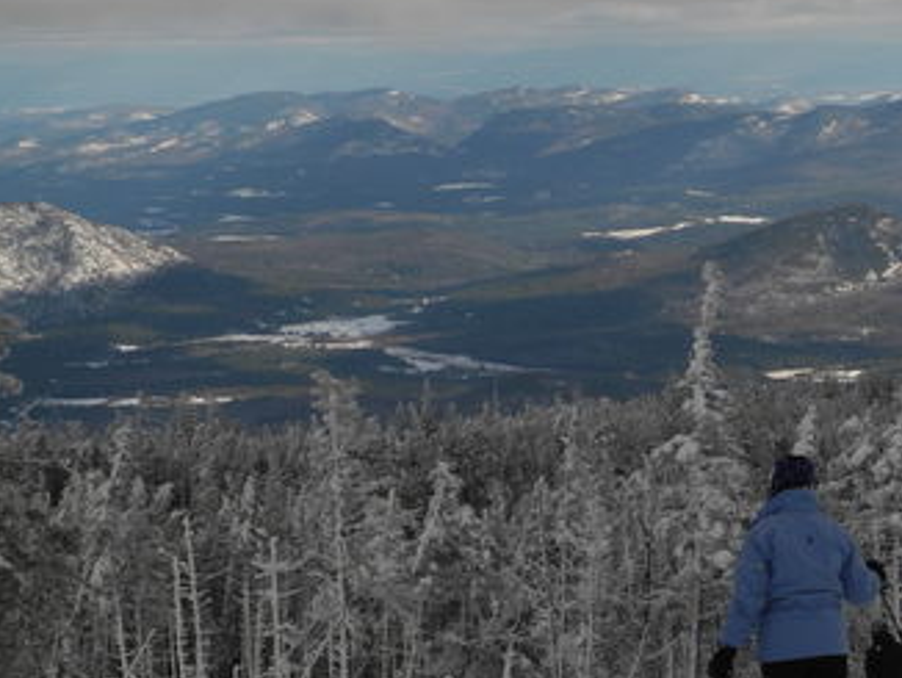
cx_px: 761
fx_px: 3260
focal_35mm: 125
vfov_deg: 11.8
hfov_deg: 15.6
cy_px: 515
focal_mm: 14.5
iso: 100
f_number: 4.5
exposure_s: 1/1250
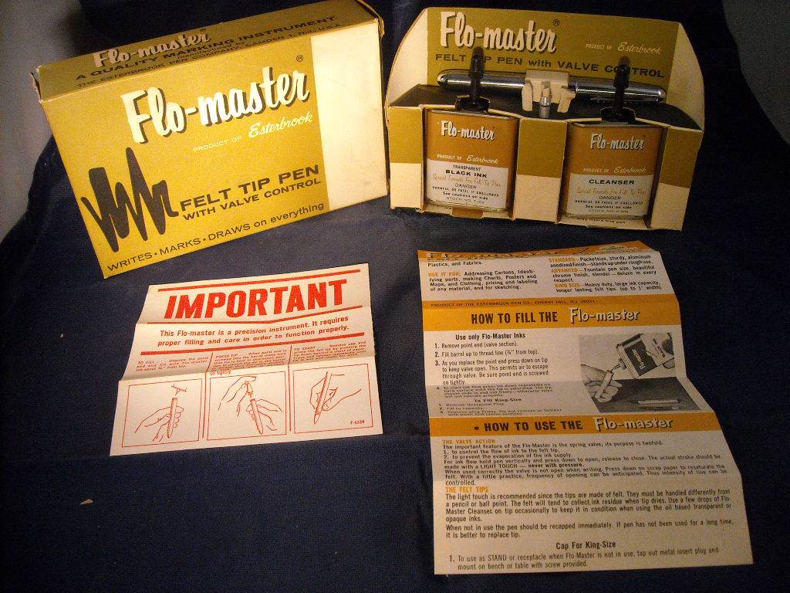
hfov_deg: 52.6
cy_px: 296
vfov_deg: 40.7
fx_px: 799
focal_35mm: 35
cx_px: 395
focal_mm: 5.7
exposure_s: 1/239
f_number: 2.8
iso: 518
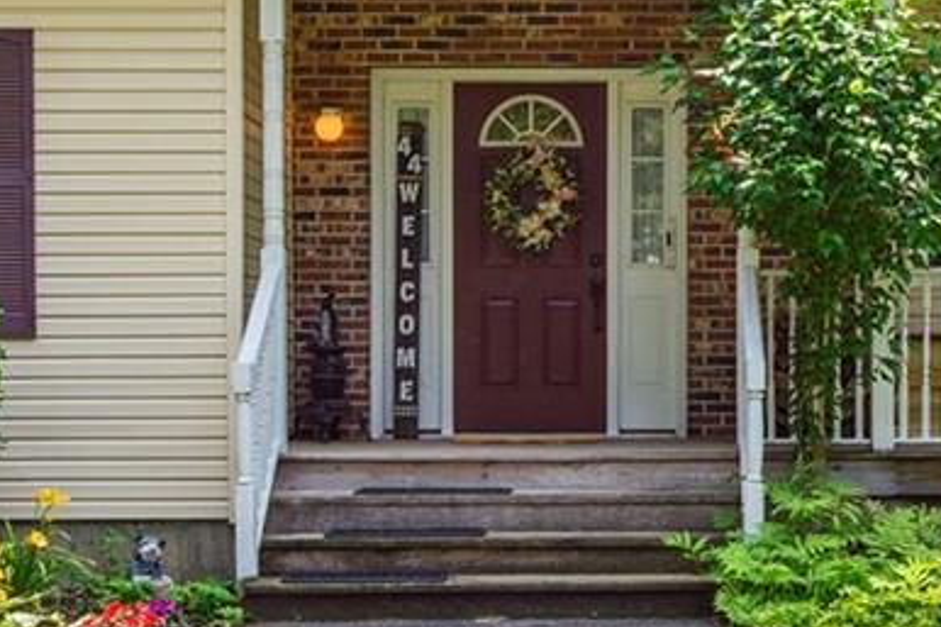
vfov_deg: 16.0
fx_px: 2221
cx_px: 695
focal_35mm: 85
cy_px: 431
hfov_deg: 23.7
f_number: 5.6
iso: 125
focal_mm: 16
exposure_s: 1/200
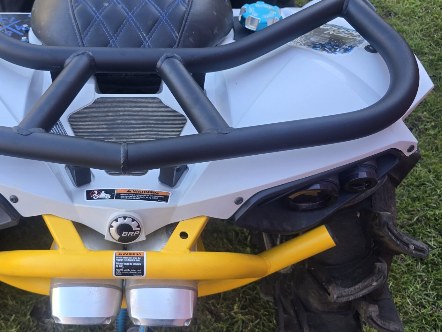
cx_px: 127
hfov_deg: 52.3
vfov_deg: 41.8
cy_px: 153
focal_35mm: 34
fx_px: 434
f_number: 1.7
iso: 64
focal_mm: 6.3
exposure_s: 1/180
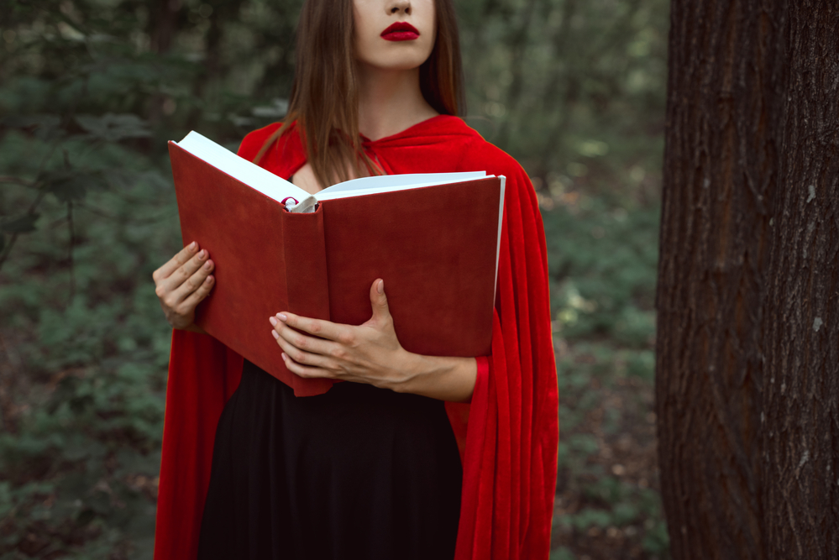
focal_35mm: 50
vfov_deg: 27.0
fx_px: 1166
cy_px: 280
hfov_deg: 39.6
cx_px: 420
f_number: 3.5
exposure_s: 1/200
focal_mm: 50
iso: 320
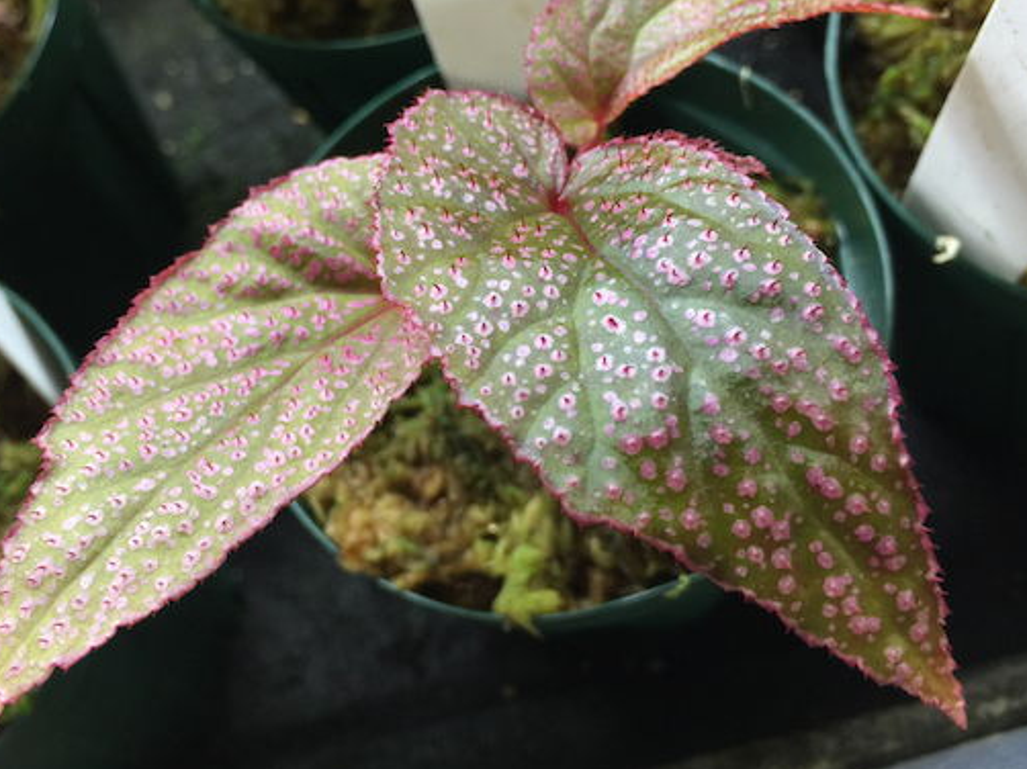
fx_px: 1097
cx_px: 495
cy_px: 307
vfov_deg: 38.5
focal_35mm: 37
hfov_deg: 50.1
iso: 50
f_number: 2.2
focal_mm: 4.15
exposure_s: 1/15
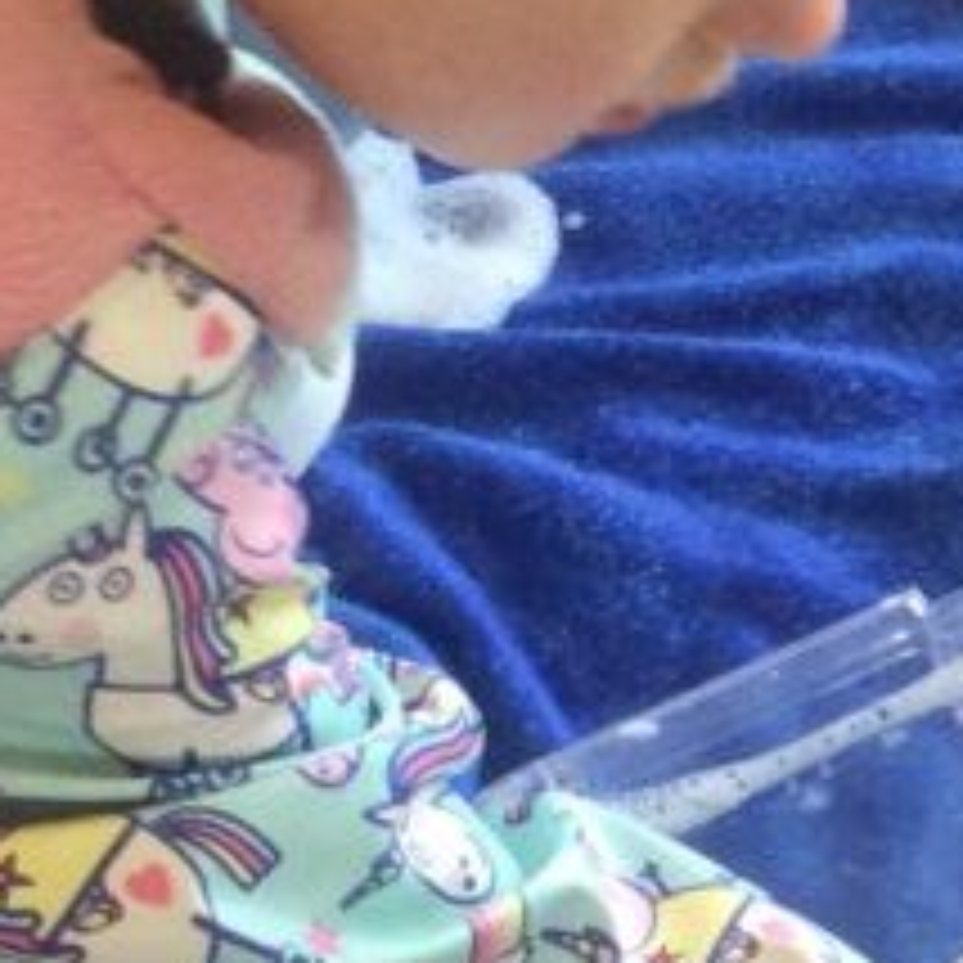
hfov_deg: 10.5
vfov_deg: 10.8
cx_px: 1465
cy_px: 734
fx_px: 5067
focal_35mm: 161
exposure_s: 1/33
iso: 64
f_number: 2.4
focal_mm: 3.3
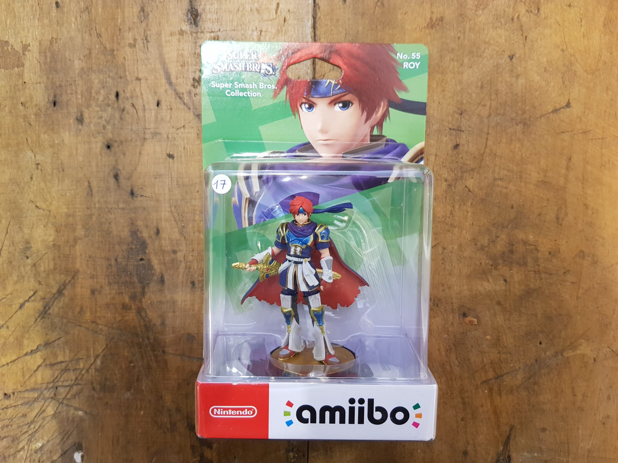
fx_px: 464
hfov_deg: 67.3
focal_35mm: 26
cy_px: 232
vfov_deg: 53.1
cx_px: 309
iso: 200
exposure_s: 1/13
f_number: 1.7
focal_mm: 4.2
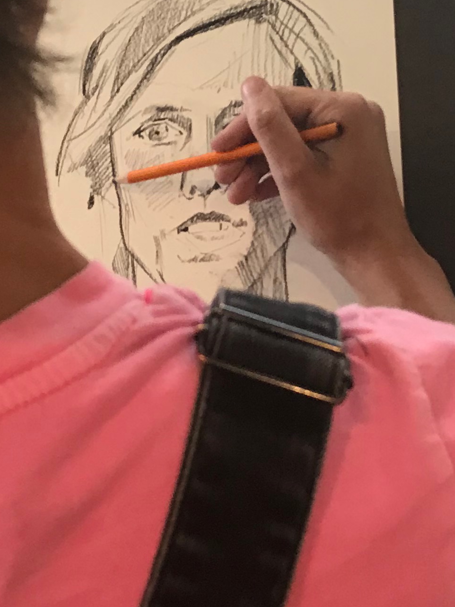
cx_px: 143
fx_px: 1543
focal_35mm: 88
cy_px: 176
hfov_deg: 16.7
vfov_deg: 22.1
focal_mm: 3.99
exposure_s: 1/30
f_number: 1.8
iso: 40
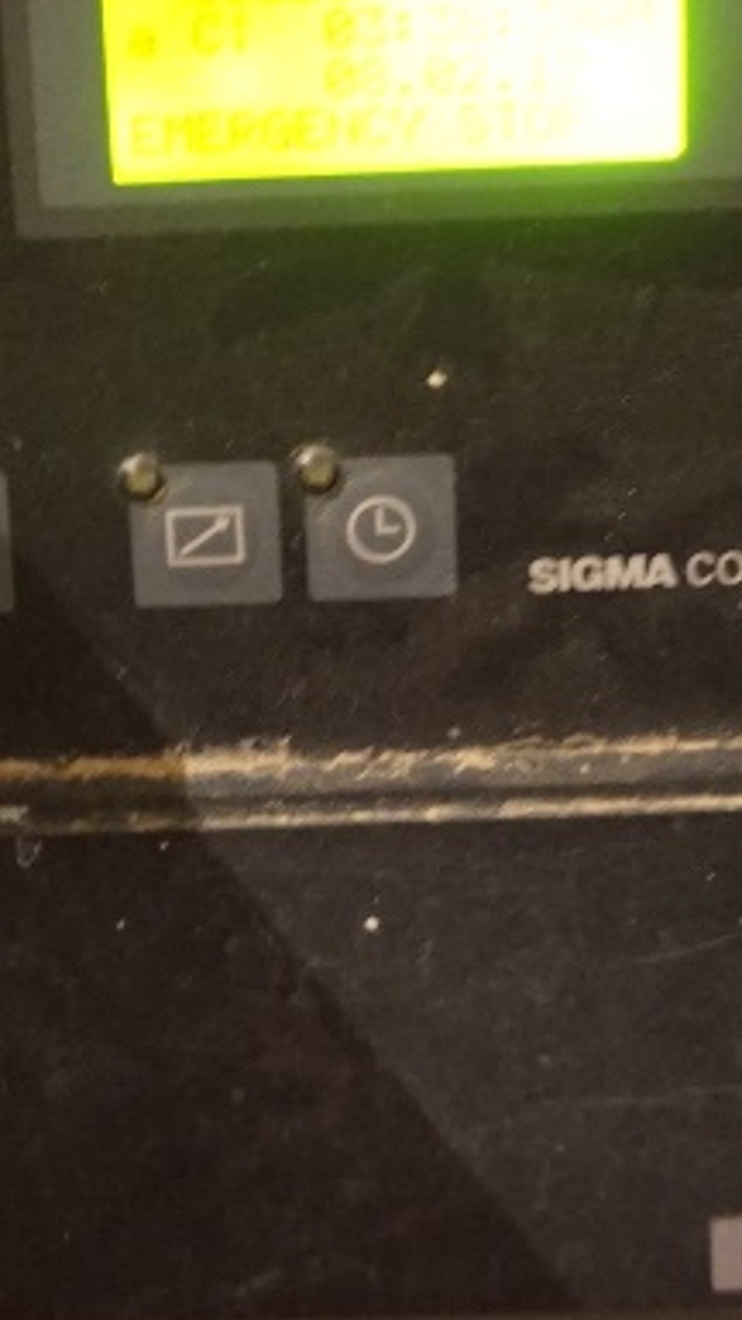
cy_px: 266
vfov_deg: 30.7
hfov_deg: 17.9
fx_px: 2343
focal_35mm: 67
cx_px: 220
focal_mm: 16
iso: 3200
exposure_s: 1/6
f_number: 3.5
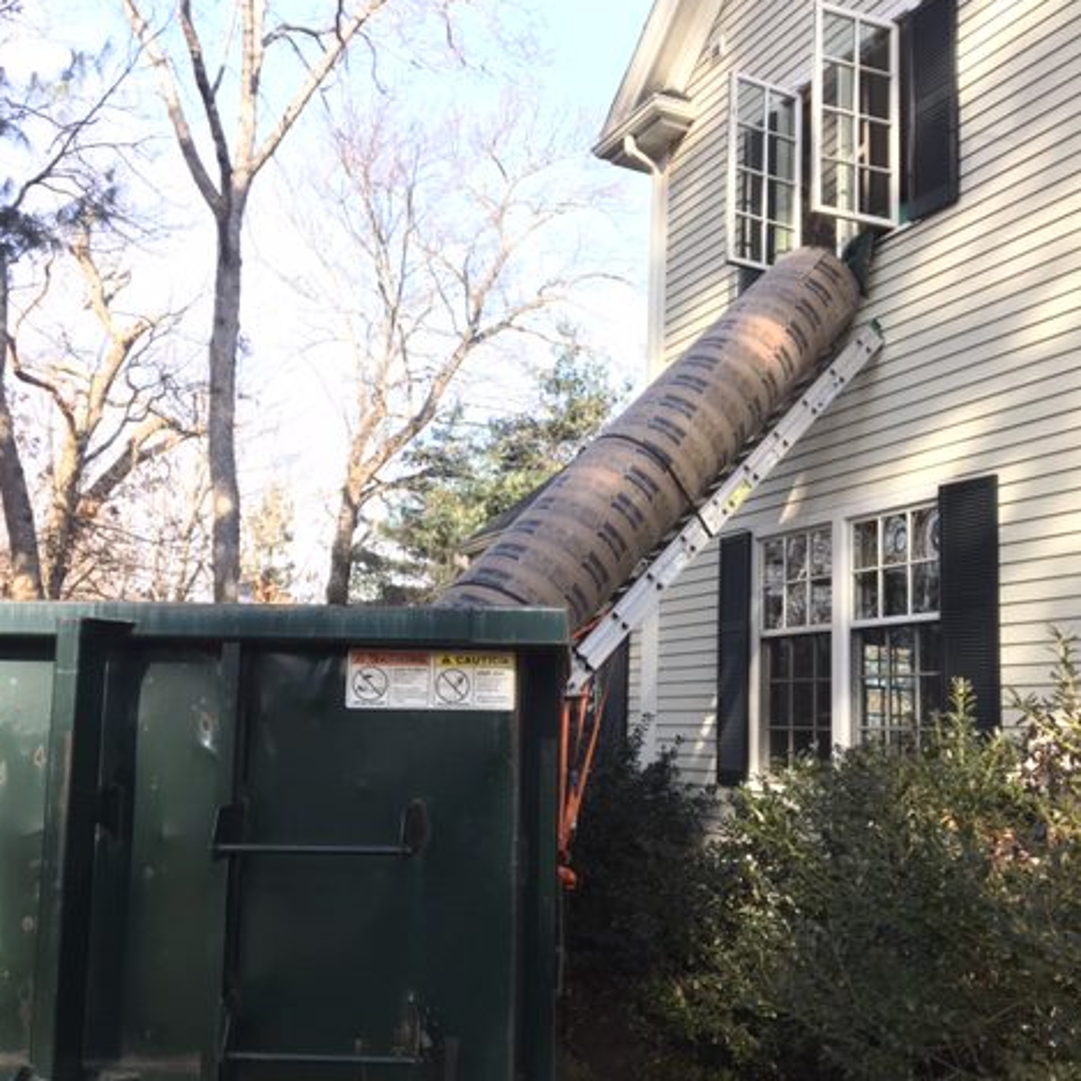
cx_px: 537
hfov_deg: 47.2
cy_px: 565
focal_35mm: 35
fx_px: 1237
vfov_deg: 47.2
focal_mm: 4.15
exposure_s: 1/120
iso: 40
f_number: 2.2
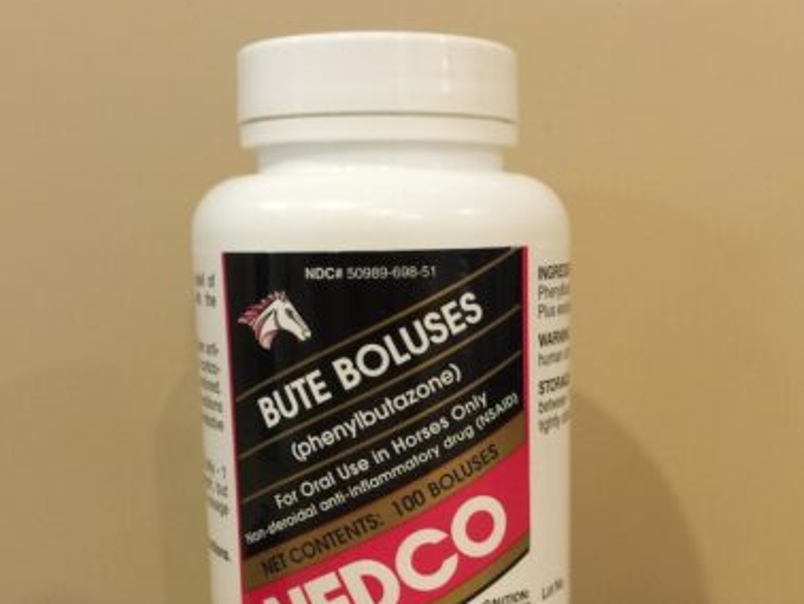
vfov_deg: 31.2
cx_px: 466
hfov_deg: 41.1
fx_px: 1069
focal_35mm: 46
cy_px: 430
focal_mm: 4.15
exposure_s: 1/15
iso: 125
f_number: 2.2
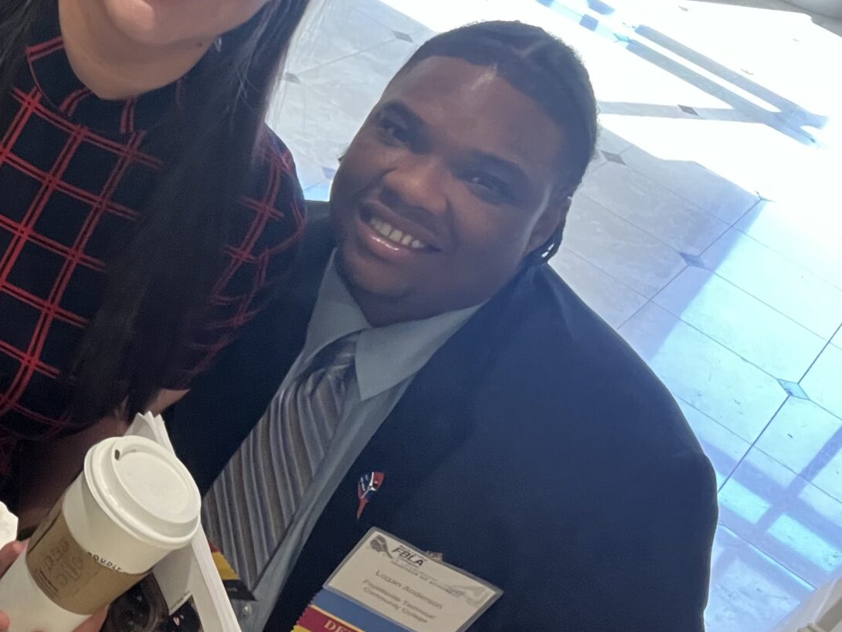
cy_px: 267
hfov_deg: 32.4
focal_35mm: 54
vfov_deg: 27.0
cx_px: -19
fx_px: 1314
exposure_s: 1/60
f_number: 2.2
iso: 320
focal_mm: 2.71
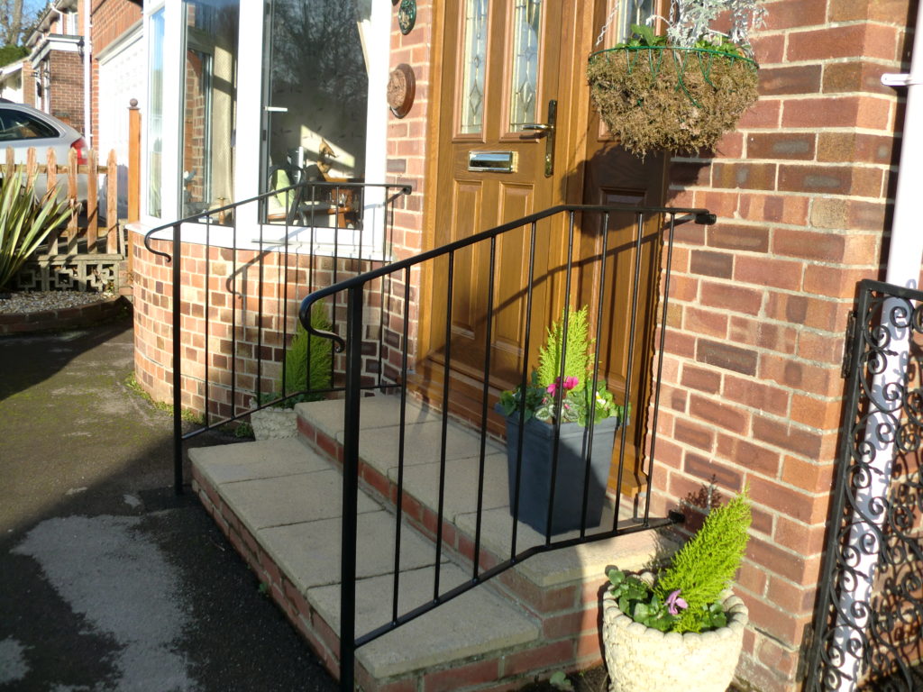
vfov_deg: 40.7
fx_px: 933
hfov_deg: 52.6
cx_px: 462
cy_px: 346
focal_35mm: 35
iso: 64
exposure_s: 1/500
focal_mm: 6.3
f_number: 3.1
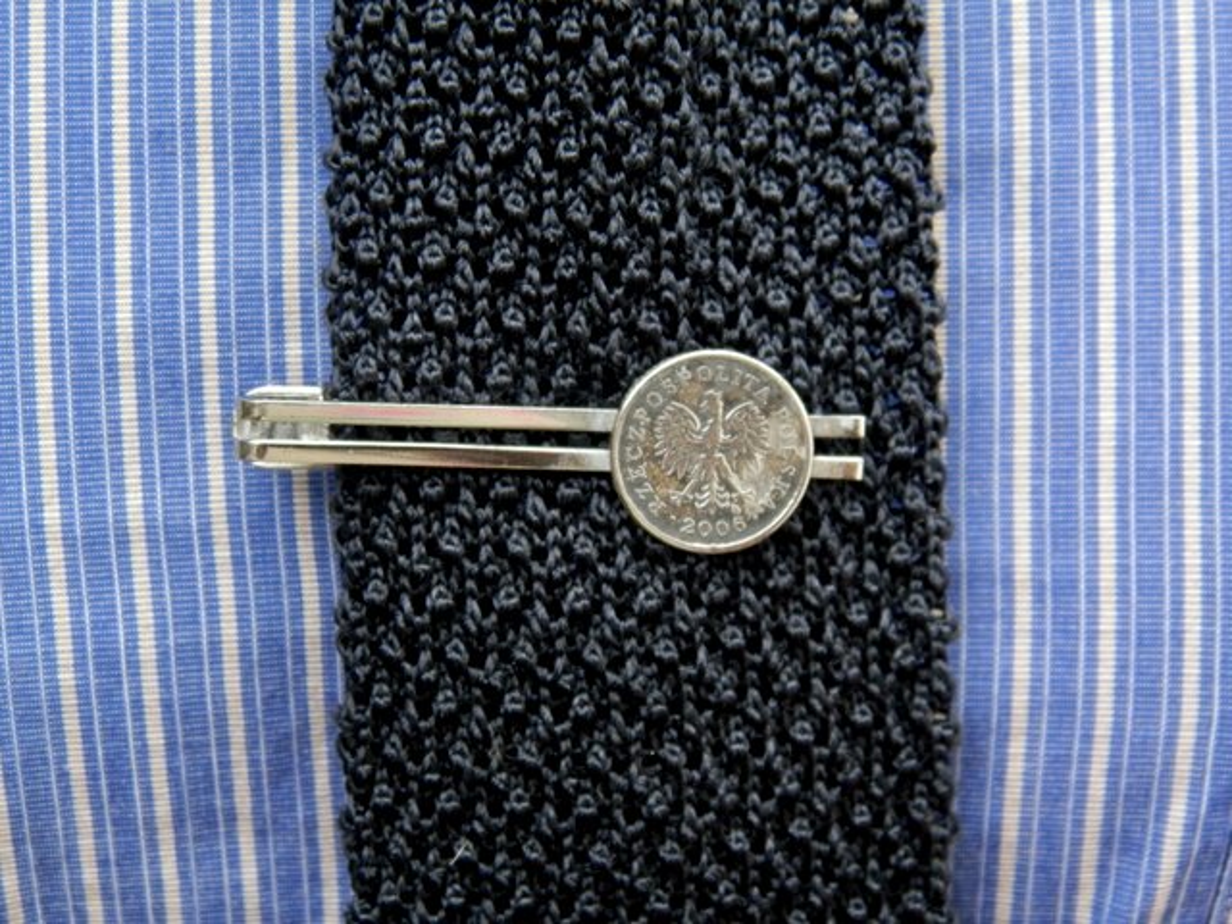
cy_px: 462
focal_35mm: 82
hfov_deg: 23.8
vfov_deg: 18.0
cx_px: 616
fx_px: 2918
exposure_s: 1/30
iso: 200
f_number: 4.2
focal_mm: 14.6
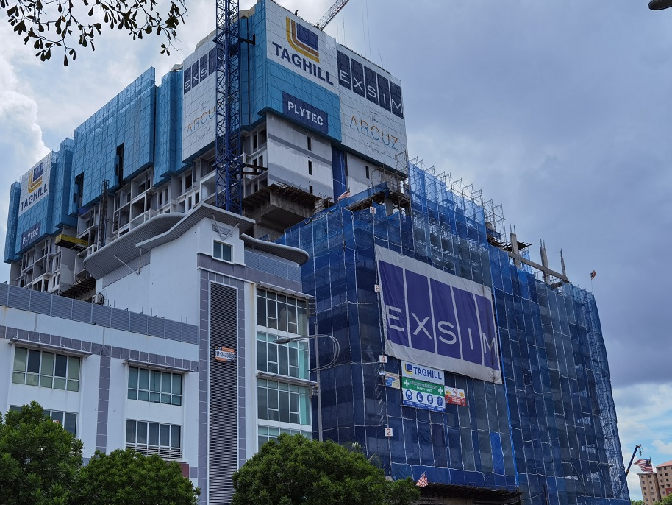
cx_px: 289
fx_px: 757
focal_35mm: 39
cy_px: 295
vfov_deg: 36.7
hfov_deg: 47.7
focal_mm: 6.71
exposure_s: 1/10101
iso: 50
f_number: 1.9
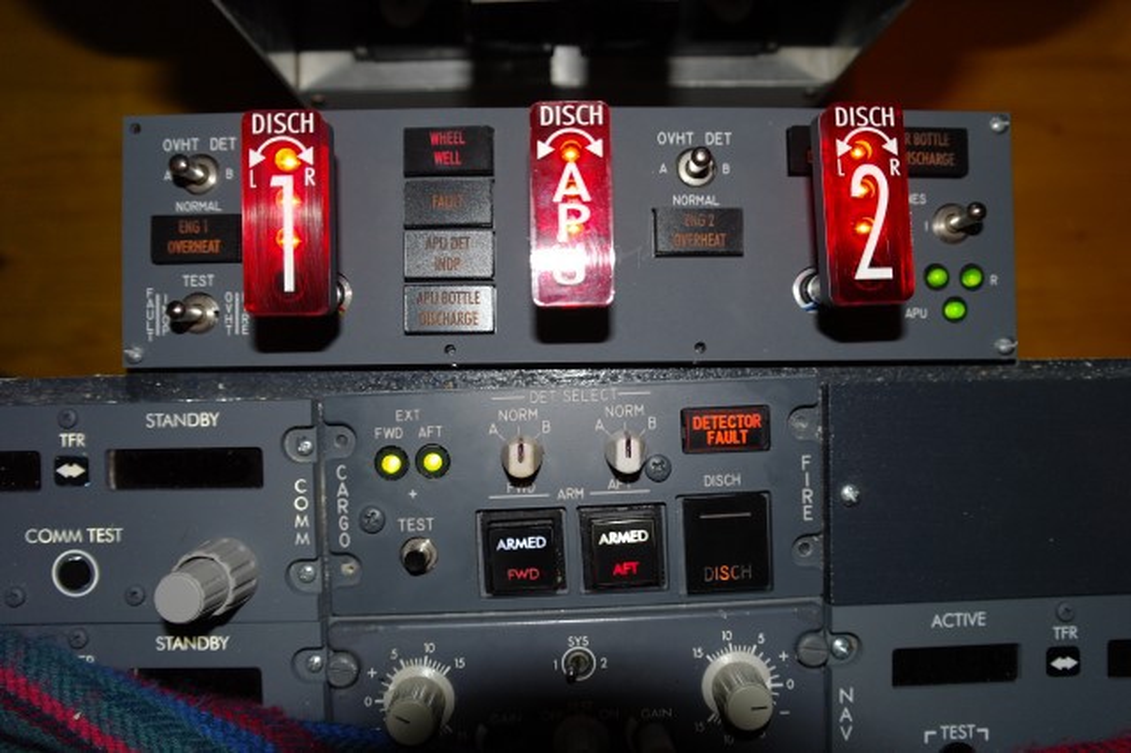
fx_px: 942
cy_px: 376
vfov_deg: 43.6
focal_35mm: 30
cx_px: 566
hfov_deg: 62.0
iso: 250
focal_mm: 20
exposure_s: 1/40
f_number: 3.8
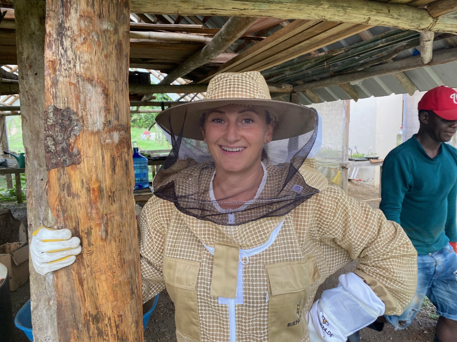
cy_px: 171
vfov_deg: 53.1
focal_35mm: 26
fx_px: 343
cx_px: 228
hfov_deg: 67.3
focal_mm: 4.25
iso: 125
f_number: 1.8
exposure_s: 1/121
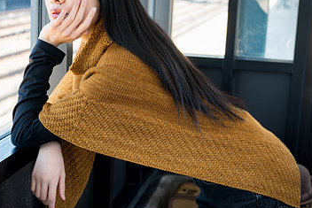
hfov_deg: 28.3
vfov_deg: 19.2
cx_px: 109
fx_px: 616
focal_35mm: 71
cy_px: 89
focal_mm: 50
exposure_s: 1/160
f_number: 5
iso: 400
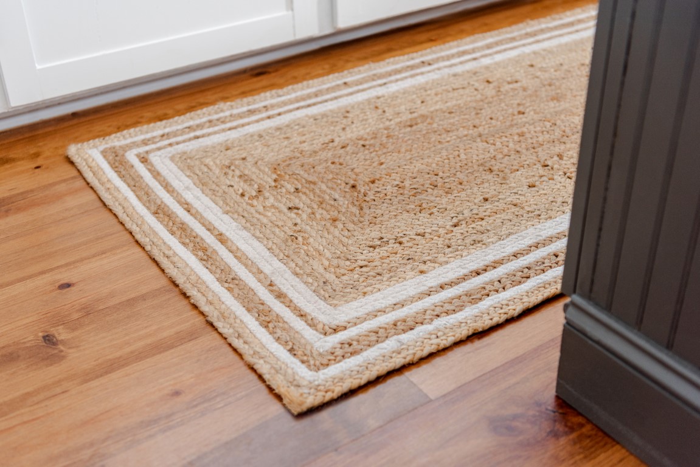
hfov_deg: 43.6
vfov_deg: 29.9
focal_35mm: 45
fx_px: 875
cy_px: 234
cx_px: 350
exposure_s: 1/125
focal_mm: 45
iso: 200
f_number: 3.2
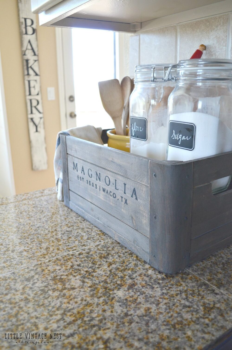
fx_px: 291
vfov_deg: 62.0
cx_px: 116
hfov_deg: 43.4
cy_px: 175
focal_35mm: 30
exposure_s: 1/80
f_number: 4.5
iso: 400
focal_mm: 20
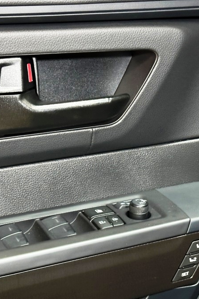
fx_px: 631
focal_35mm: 76
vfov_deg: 26.6
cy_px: 170
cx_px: 89
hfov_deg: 17.9
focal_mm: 6.86
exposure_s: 1/24
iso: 640
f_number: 1.78
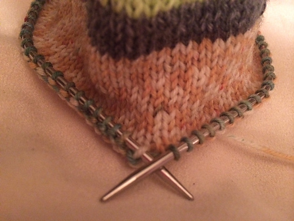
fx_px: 255
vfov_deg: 46.8
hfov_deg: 60.0
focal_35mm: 30
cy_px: 110
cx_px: 147
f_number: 2.2
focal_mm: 4.12
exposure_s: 1/15
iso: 640
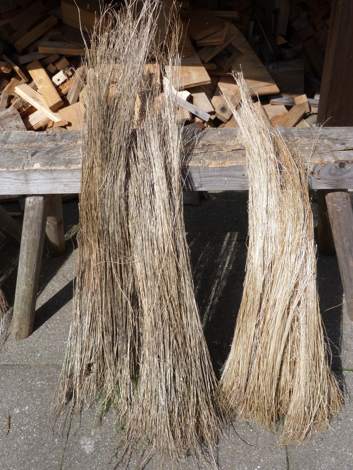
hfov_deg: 38.7
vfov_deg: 50.1
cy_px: 235
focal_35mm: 37
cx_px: 176
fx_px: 503
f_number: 5.6
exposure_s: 1/320
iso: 80
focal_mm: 6.7
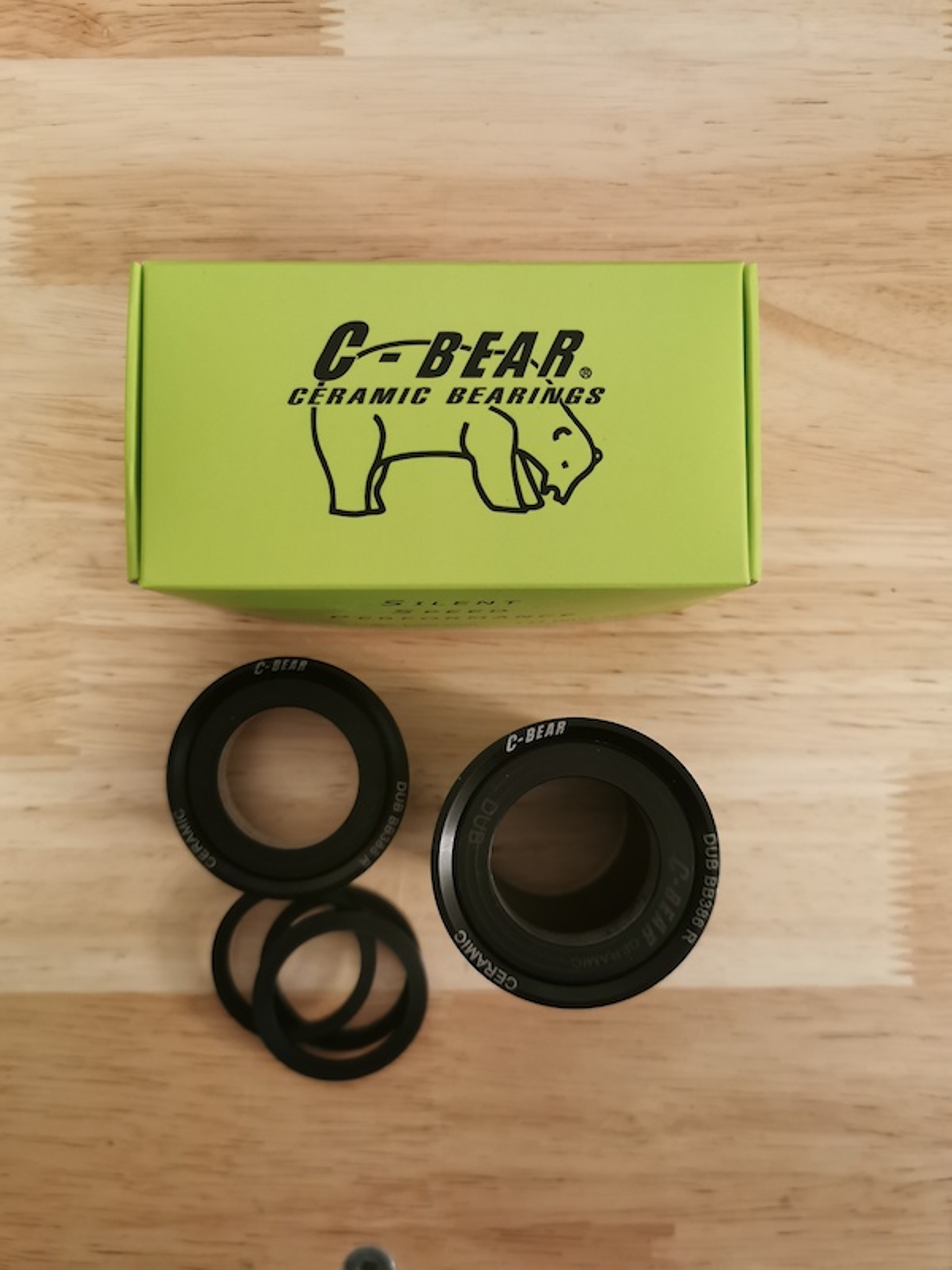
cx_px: 476
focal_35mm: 27
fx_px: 990
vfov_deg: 65.3
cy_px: 635
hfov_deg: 51.4
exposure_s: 1/50
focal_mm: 5.56
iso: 400
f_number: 1.6
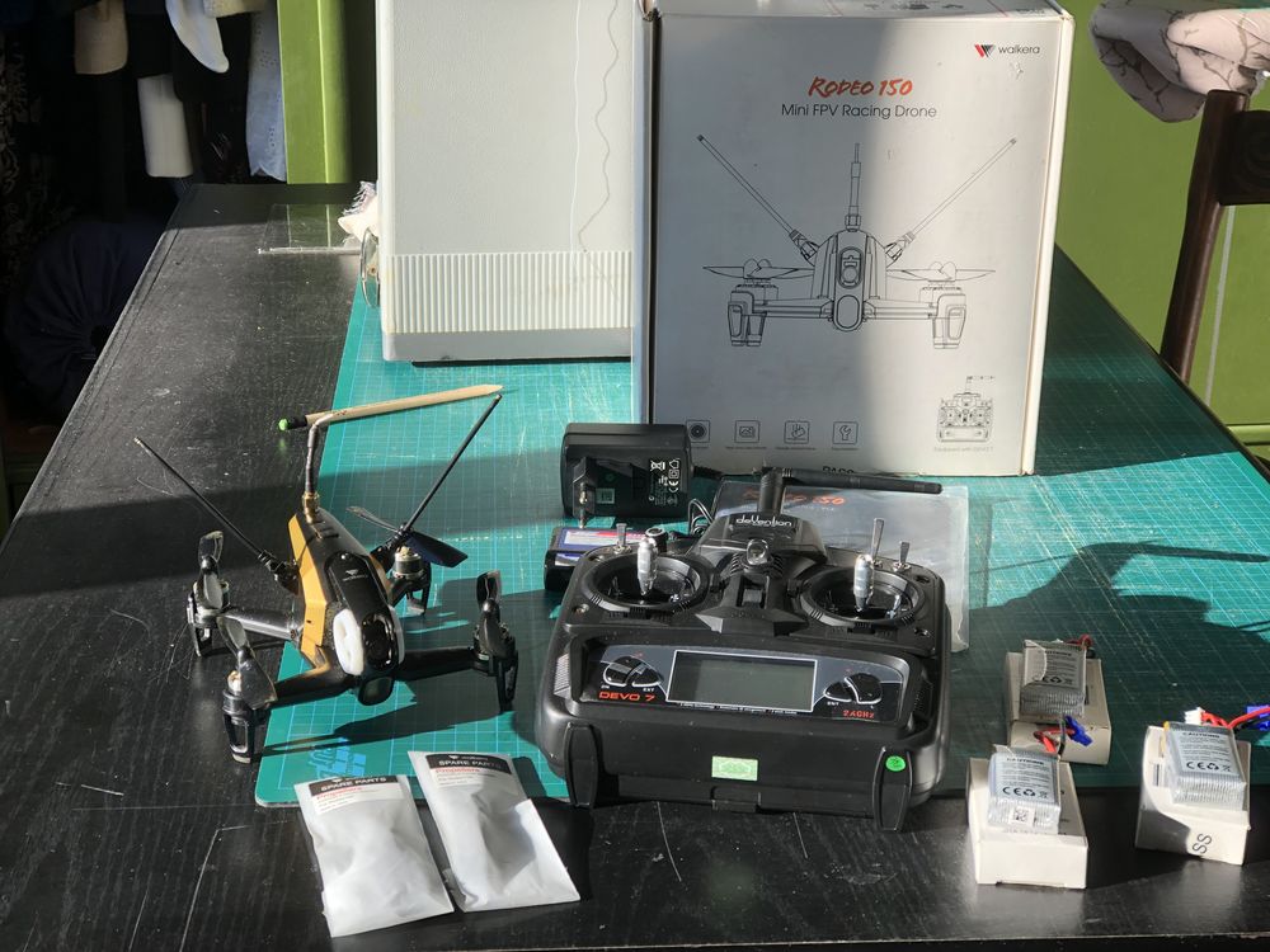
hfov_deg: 33.8
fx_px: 2091
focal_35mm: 57
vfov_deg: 25.7
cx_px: 635
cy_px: 476
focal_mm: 6.6
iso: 20
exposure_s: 1/190
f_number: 2.8
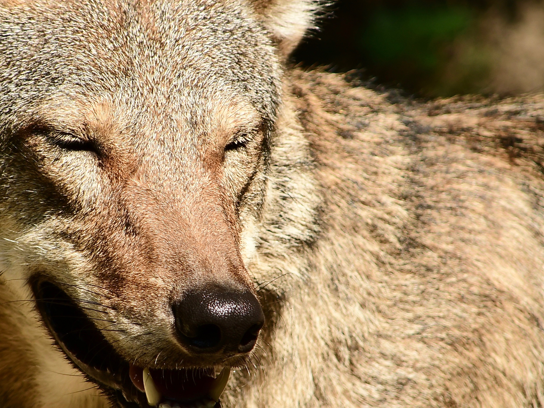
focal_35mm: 966
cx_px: 165
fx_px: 15179
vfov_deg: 1.5
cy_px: 241
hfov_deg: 2.1
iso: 220
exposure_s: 1/500
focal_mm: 300
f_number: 6.3
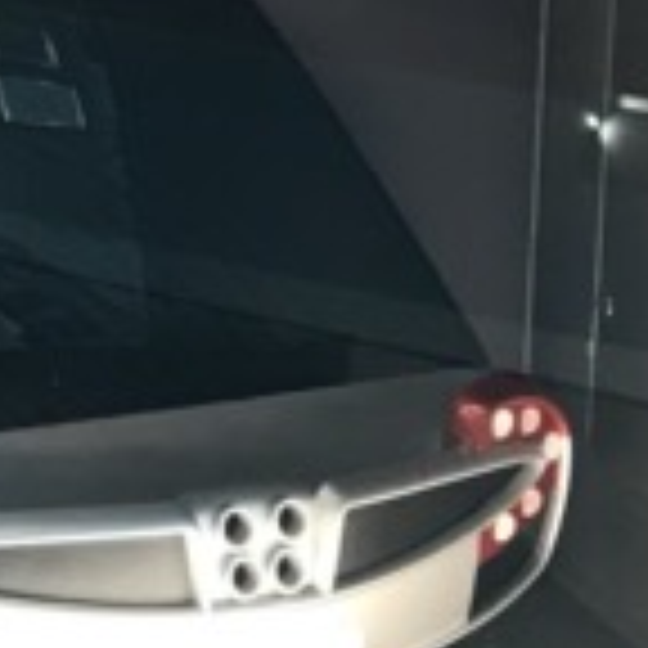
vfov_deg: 9.9
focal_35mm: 173
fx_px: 3664
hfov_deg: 9.3
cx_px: -788
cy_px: -252
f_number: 1.8
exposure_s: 1/30
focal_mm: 3.99
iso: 32
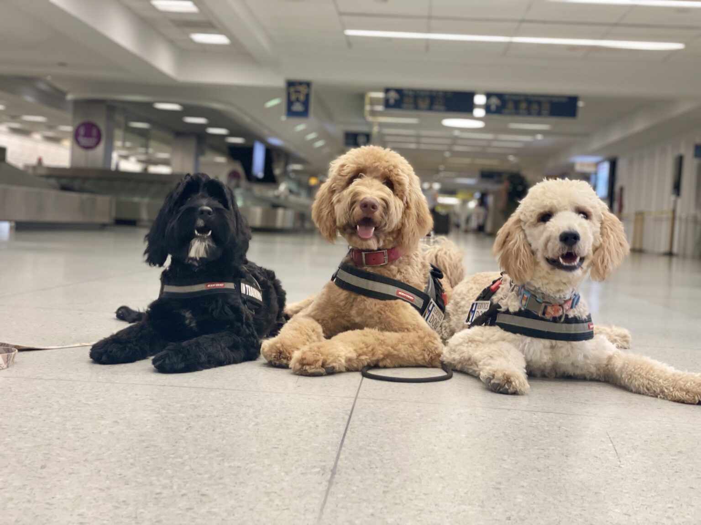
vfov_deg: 28.0
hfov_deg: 36.8
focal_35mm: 52
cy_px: 262
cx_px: 350
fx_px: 1053
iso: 125
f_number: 2
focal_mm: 6
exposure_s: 1/60
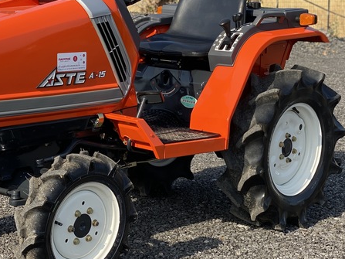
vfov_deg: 15.9
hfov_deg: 21.0
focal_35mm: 93
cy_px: 91
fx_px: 927
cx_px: 100
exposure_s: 1/761
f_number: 2
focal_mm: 6
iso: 20
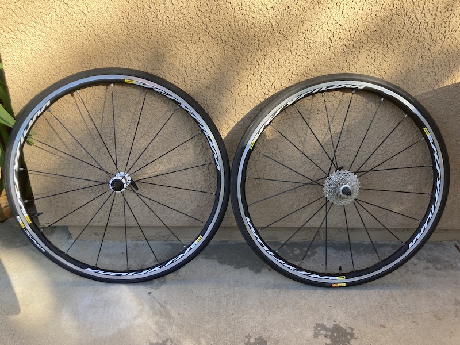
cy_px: 172
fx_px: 372
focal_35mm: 28
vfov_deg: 49.7
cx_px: 230
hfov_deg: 63.4
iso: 20
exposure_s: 1/152
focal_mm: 3.99
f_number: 1.8
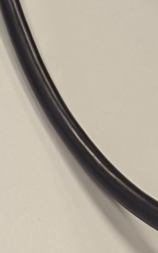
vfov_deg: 9.0
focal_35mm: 192
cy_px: -488
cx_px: -293
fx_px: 1323
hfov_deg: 6.3
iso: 58
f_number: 1.85
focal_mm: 6.81
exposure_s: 1/31.7
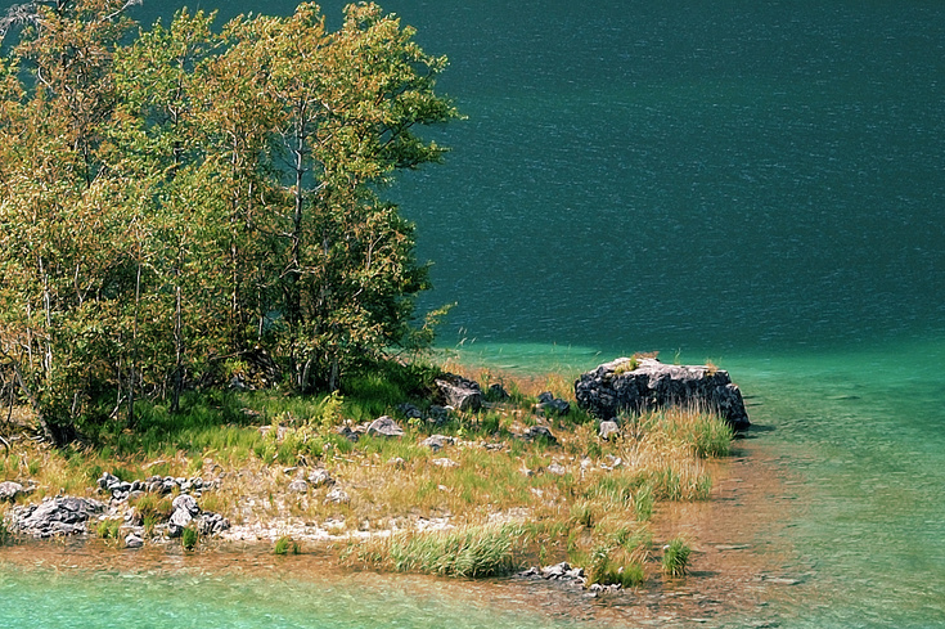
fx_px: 6086
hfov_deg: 8.8
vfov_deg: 5.9
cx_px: 6
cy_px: 273
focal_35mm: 232
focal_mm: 70
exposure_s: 1/250
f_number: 7.1
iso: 200
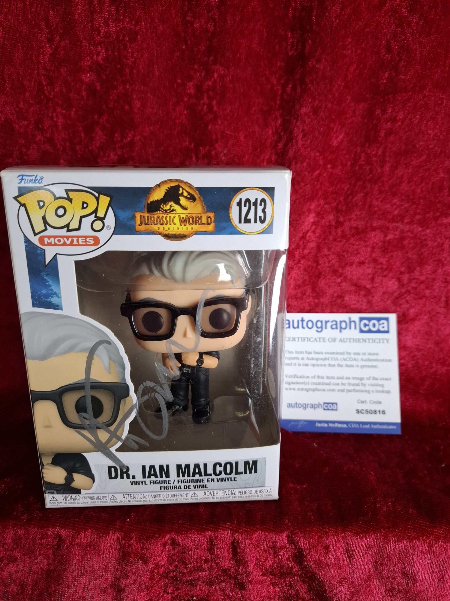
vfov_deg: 73.9
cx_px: 225
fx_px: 399
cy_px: 300
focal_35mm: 23
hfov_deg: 58.9
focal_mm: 5.54
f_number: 1.8
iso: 160
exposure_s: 1/50
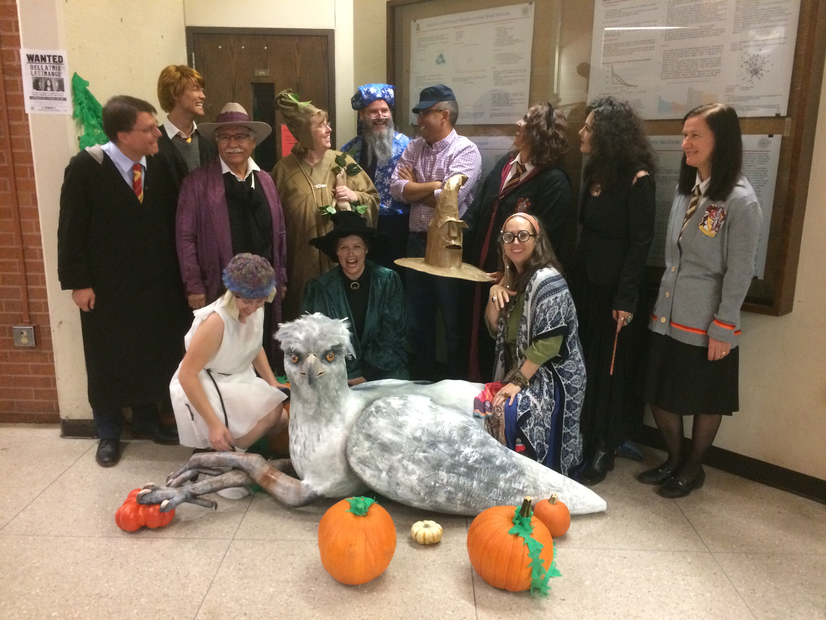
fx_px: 692
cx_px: 413
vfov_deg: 48.2
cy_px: 310
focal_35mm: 29
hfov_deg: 61.7
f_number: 2.2
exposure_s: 1/15
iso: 320
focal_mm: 4.15
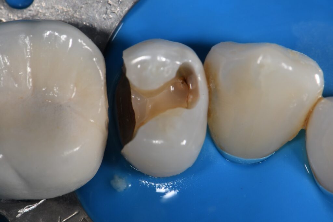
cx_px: 166
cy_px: 111
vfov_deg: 8.7
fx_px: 1452
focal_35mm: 157
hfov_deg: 13.1
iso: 200
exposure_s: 1/160
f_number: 32
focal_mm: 105
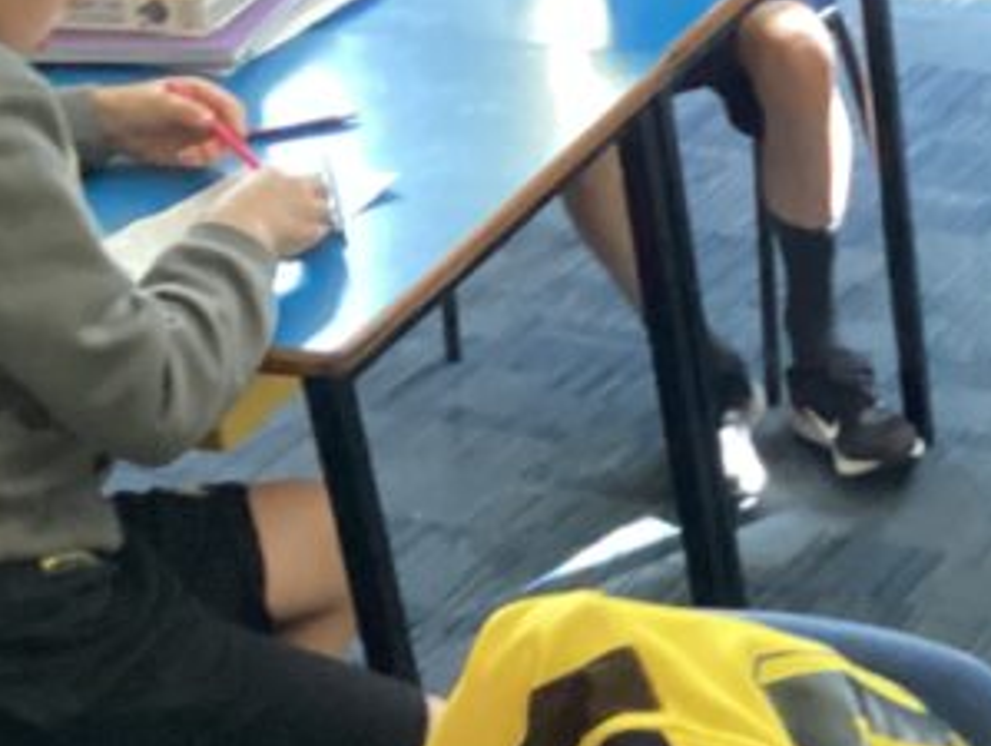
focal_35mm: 106
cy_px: 889
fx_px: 3038
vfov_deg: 13.6
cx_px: 1243
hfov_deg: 17.5
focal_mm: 3.3
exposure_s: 1/33
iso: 400
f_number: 2.4
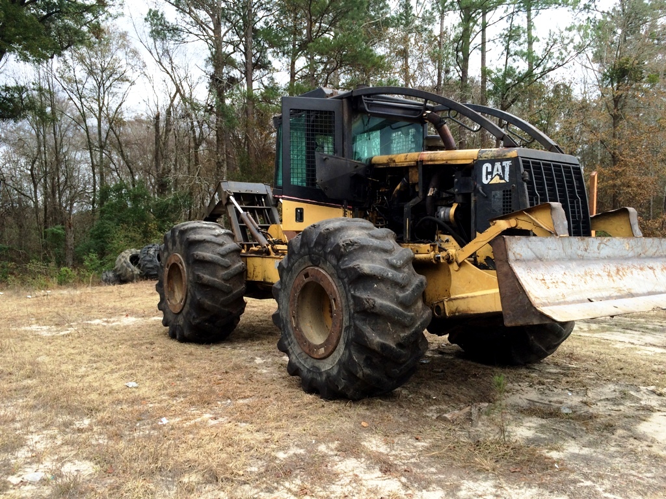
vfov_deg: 48.2
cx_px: 333
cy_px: 250
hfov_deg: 61.7
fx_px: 558
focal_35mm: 29
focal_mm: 4.15
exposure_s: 1/360
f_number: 2.2
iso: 32
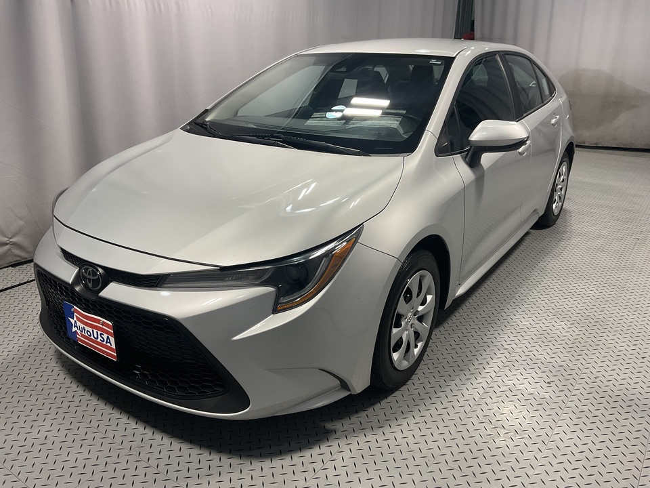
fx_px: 545
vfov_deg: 48.2
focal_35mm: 29
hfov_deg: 61.7
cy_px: 244
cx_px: 325
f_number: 1.8
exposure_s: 1/120
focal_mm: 3
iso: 32
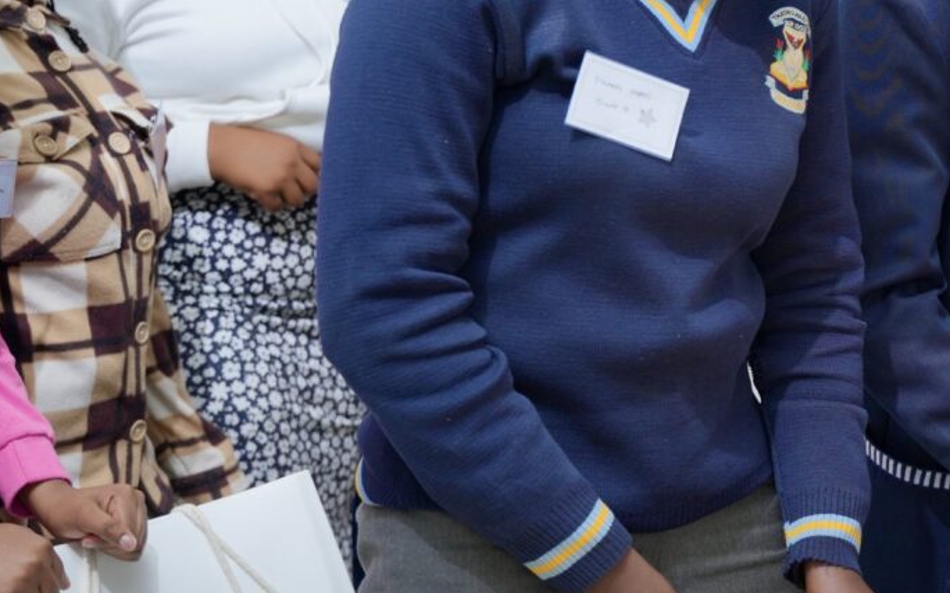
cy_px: 154
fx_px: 2252
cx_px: 860
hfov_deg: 23.2
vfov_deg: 14.9
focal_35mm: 87
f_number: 3.5
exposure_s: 1/160
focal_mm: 38
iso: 250
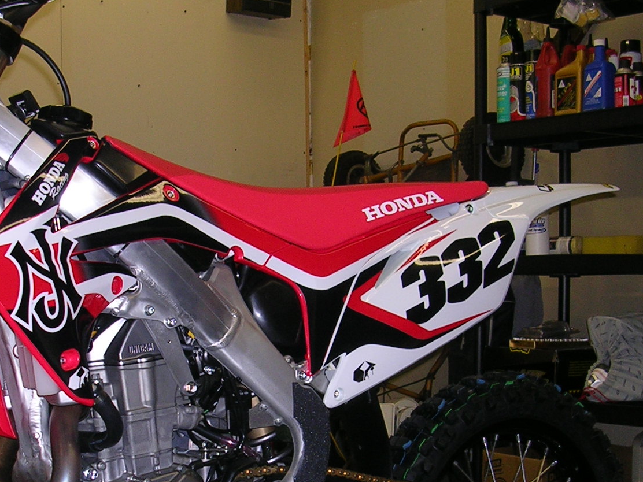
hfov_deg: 27.7
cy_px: 358
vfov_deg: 20.9
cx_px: 251
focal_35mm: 70
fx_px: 1300
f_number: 2.8
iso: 57
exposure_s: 1/60.1
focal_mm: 5.8
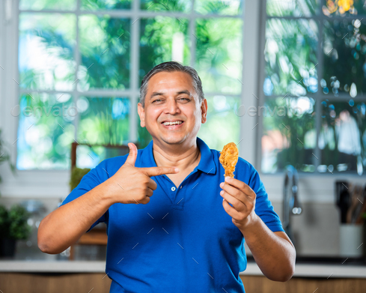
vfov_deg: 9.1
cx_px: 154
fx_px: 1841
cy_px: 146
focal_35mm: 170
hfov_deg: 11.4
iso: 160
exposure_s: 1/125
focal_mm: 150
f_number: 2.8
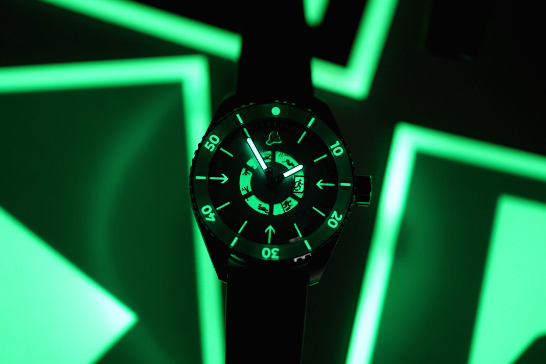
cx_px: 273
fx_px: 1062
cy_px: 182
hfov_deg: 28.8
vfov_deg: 19.5
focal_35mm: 70
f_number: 2.8
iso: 2500
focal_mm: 70
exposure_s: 1/8
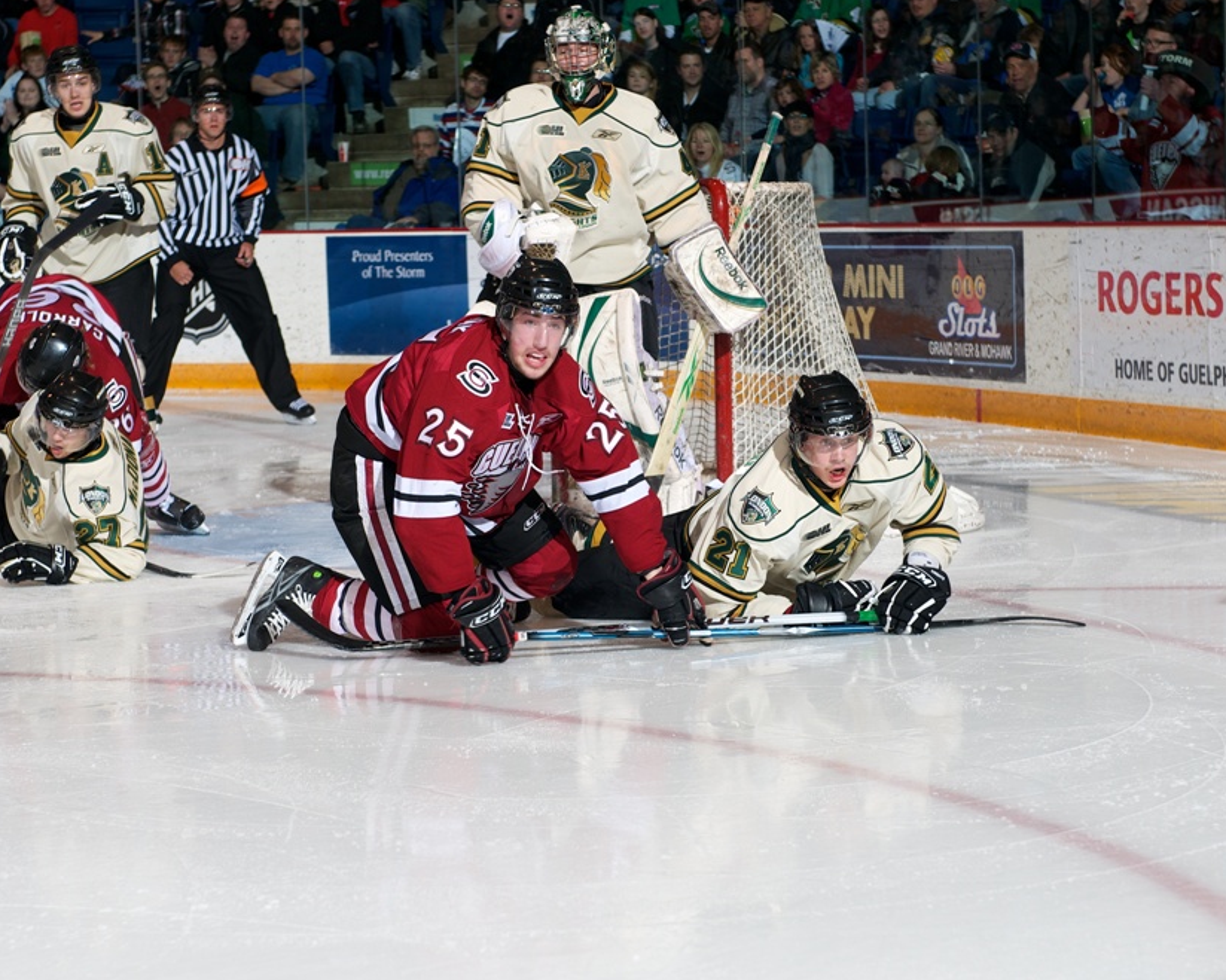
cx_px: 551
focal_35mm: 99
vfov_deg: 15.5
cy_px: 489
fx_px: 3592
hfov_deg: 19.4
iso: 200
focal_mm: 58
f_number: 4
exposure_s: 1/250
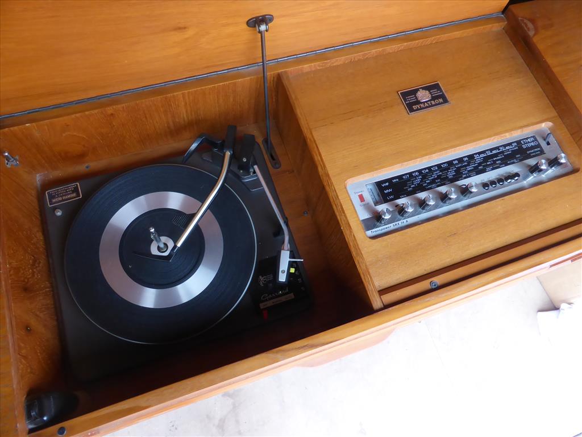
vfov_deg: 54.9
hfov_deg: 69.4
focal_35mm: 25
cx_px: 291
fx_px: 420
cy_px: 218
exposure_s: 1/60
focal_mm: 4.3
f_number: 3.3
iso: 320
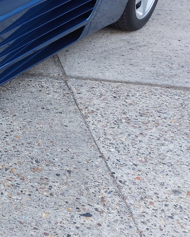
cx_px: -158
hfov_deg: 17.0
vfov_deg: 25.5
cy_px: 37
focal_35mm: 73
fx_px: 513
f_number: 1.8
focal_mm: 5.23
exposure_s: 1/50
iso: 40
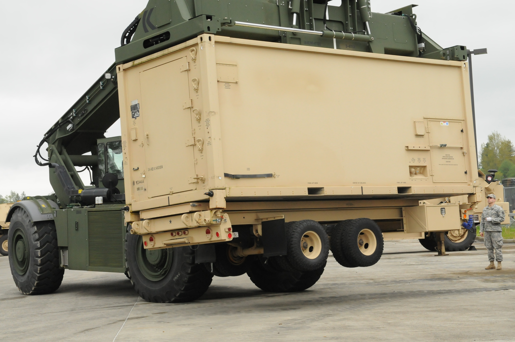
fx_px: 1029
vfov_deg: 18.9
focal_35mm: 72
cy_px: 171
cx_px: 258
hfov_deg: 28.1
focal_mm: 48
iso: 1600
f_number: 9
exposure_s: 1/320
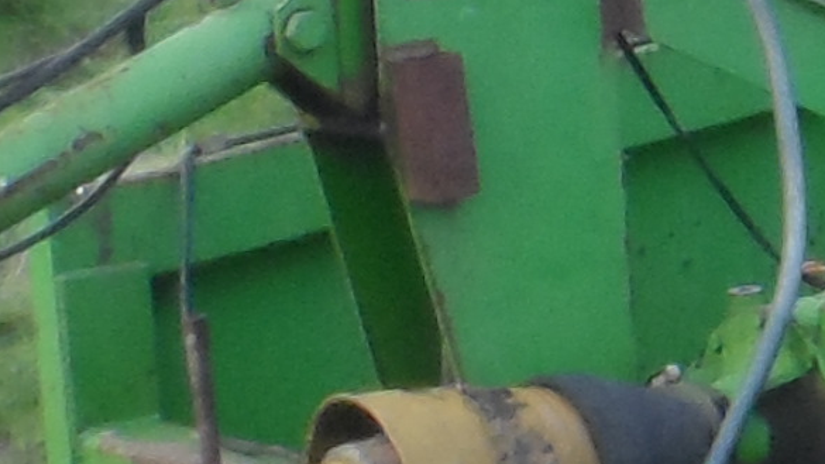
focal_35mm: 193
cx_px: 1825
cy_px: 128
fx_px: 4222
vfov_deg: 6.3
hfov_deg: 10.1
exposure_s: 1/30
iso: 160
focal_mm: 4
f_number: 3.2
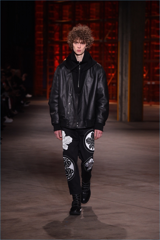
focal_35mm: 145
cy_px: 120
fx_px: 967
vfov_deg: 14.2
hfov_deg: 9.5
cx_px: 80
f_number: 4.5
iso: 2500
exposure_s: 1/500
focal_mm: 145
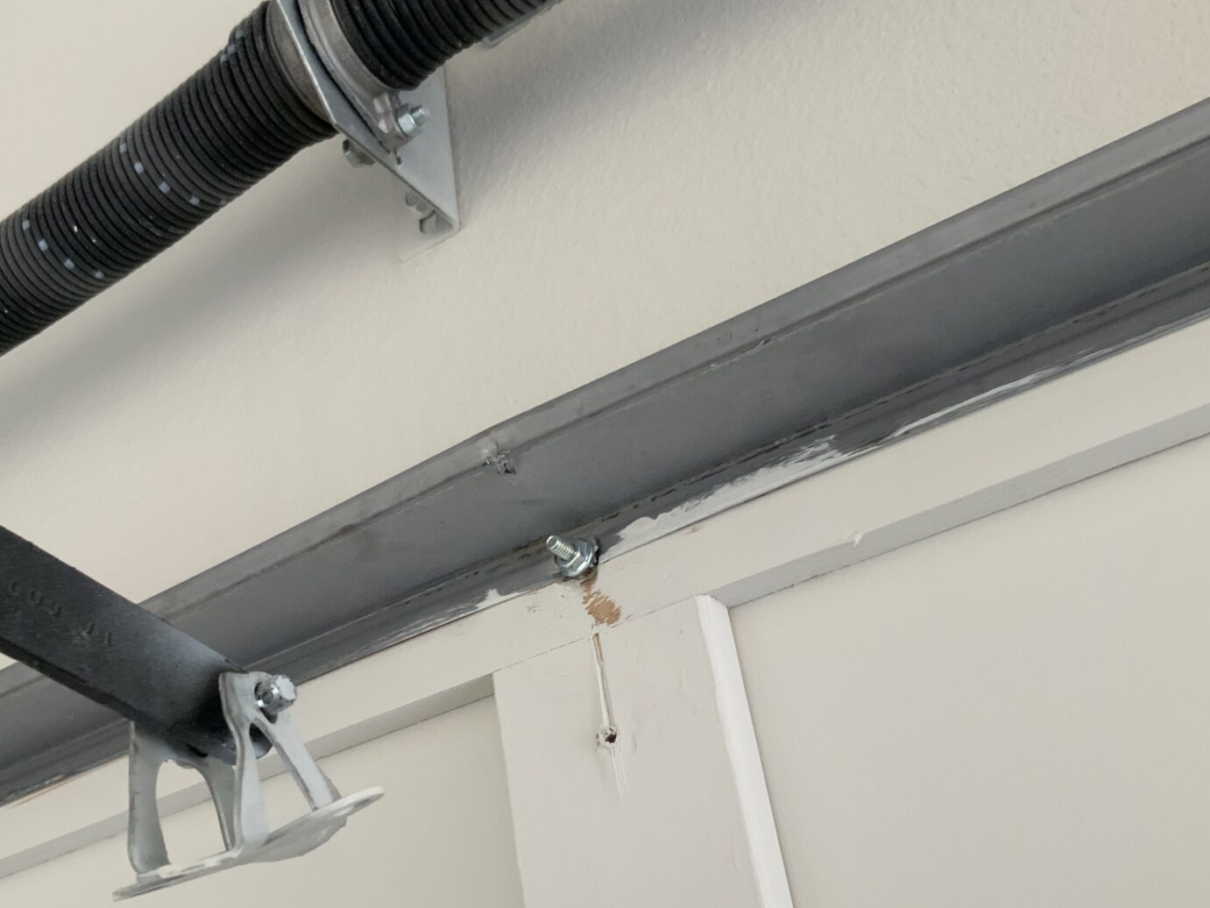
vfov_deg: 33.4
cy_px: 571
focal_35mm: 43
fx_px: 1503
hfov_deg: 43.4
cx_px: 435
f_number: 1.8
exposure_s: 1/60
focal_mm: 3
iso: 80
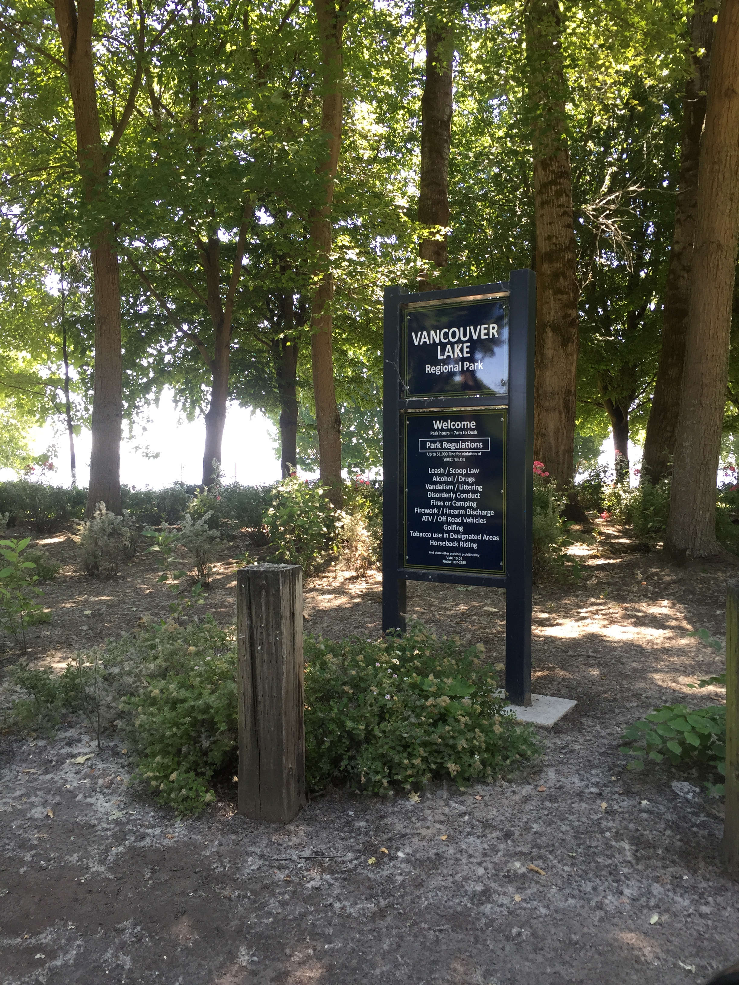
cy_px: 492
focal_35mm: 29
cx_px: 370
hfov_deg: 48.2
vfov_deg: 61.7
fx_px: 825
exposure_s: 1/120
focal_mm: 4.15
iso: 50
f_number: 2.2
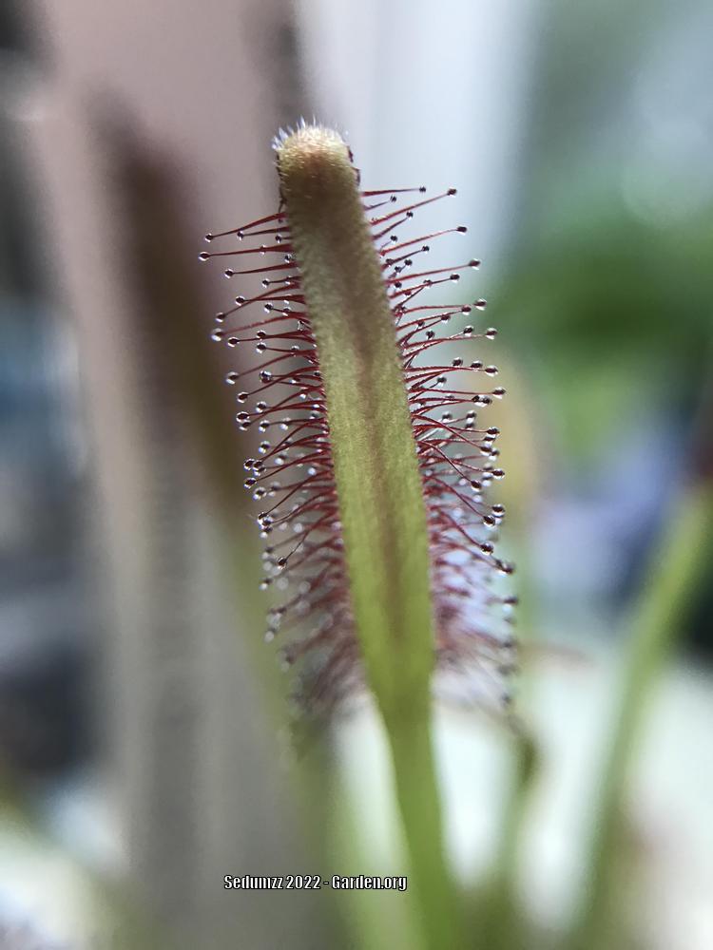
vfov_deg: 63.4
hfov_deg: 49.7
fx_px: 769
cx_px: 356
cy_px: 475
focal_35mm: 28
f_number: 1.8
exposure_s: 1/30
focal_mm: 3.99
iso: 25
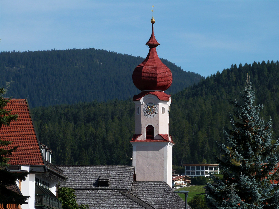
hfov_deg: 8.8
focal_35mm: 224
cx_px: 140
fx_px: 1805
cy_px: 104
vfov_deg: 6.6
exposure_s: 1/500
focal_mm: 40.4
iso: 100
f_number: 6.3
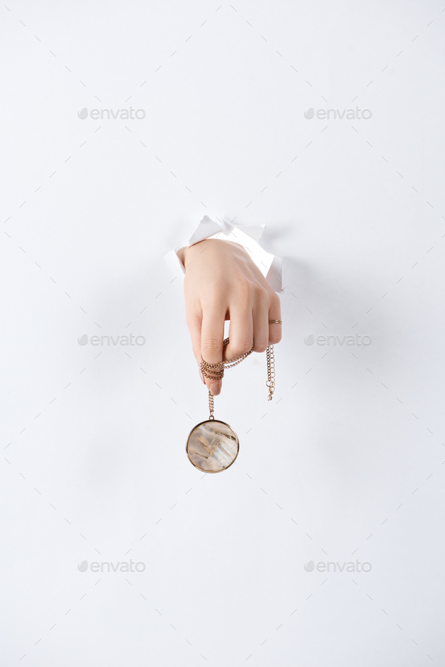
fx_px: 1945
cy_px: 334
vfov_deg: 19.5
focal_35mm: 105
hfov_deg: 13.1
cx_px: 222
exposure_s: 1/160
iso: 100
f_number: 9
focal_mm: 105
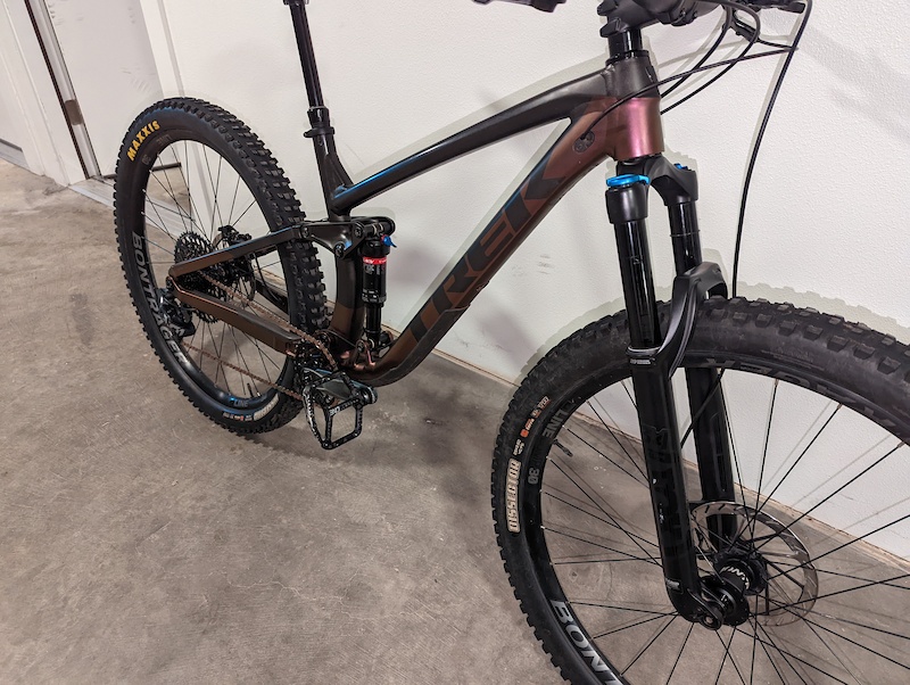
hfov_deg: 71.5
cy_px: 342
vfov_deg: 56.9
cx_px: 455
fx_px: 632
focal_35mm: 24
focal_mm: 6.81
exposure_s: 1/100
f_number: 1.85
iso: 1166
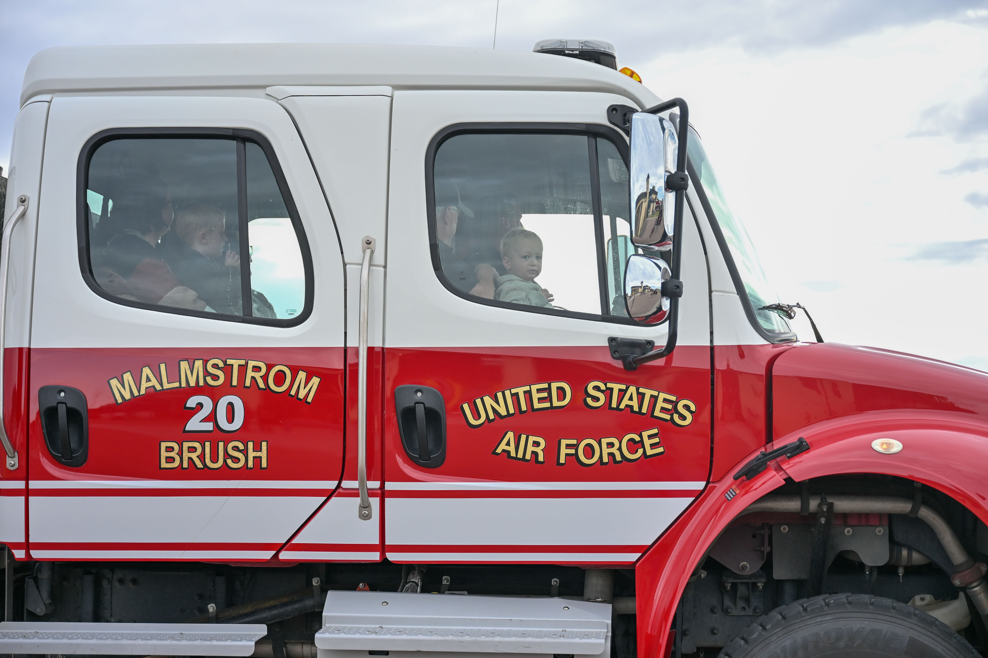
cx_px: 494
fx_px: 1509
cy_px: 329
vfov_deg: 24.6
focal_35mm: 55
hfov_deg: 36.2
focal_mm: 55
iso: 400
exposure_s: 1/1600
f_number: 2.8
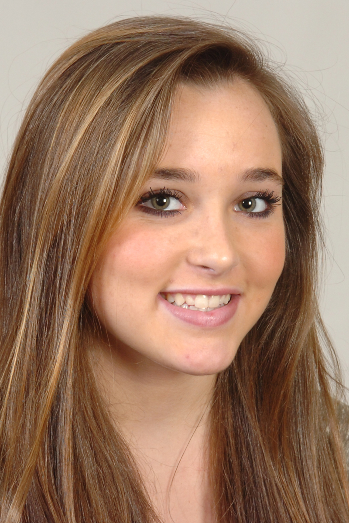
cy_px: 262
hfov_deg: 18.2
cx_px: 174
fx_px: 1091
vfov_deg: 27.0
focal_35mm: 75
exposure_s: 1/125
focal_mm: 50
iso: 400
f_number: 11
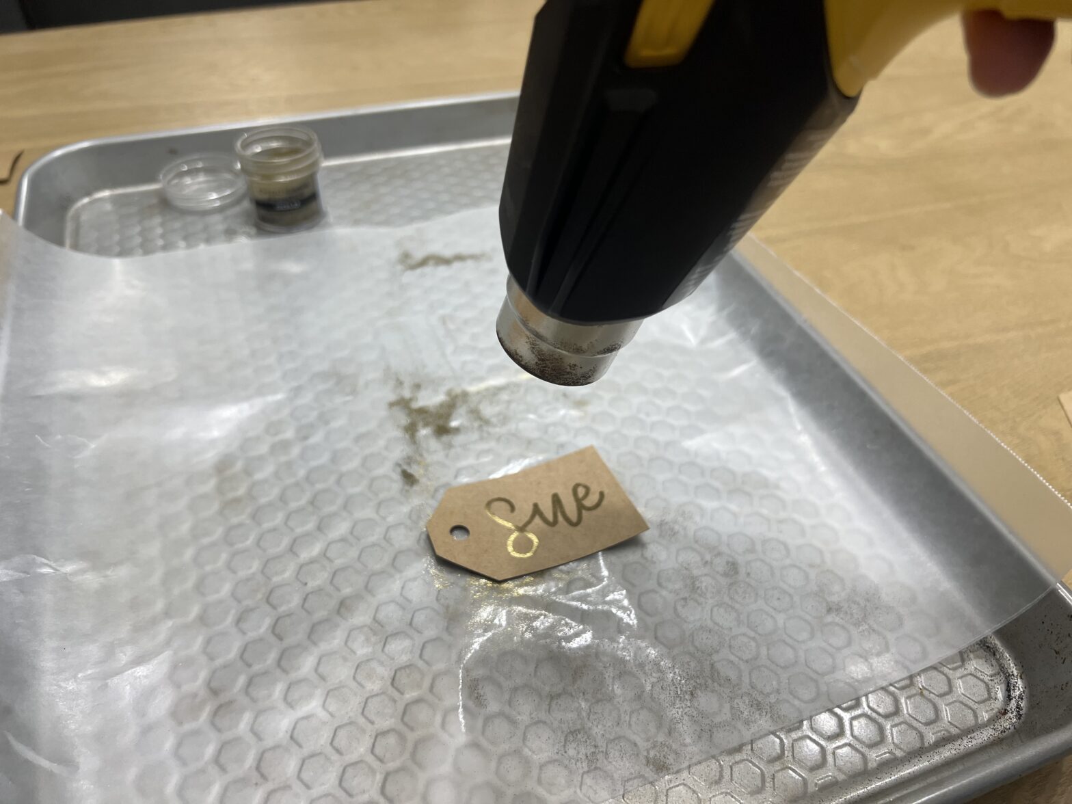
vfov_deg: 53.1
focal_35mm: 26
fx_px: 805
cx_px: 536
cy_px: 402
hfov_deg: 67.3
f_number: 1.5
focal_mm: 5.7
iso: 80
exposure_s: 1/120
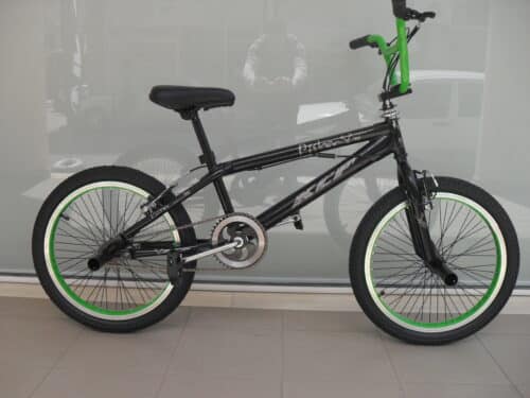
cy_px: 199
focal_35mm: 35
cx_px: 265
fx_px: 536
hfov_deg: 52.6
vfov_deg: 40.7
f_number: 8.9
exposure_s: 1/60
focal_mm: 6.2
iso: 100
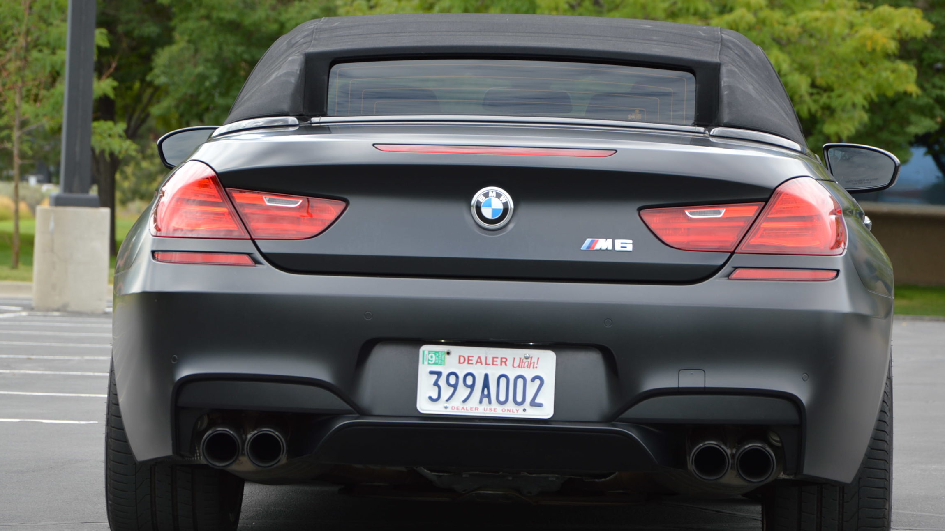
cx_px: 483
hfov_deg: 11.7
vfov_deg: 6.6
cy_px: 309
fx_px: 4600
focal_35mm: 184
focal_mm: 105
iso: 100
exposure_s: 1/125
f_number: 5.6
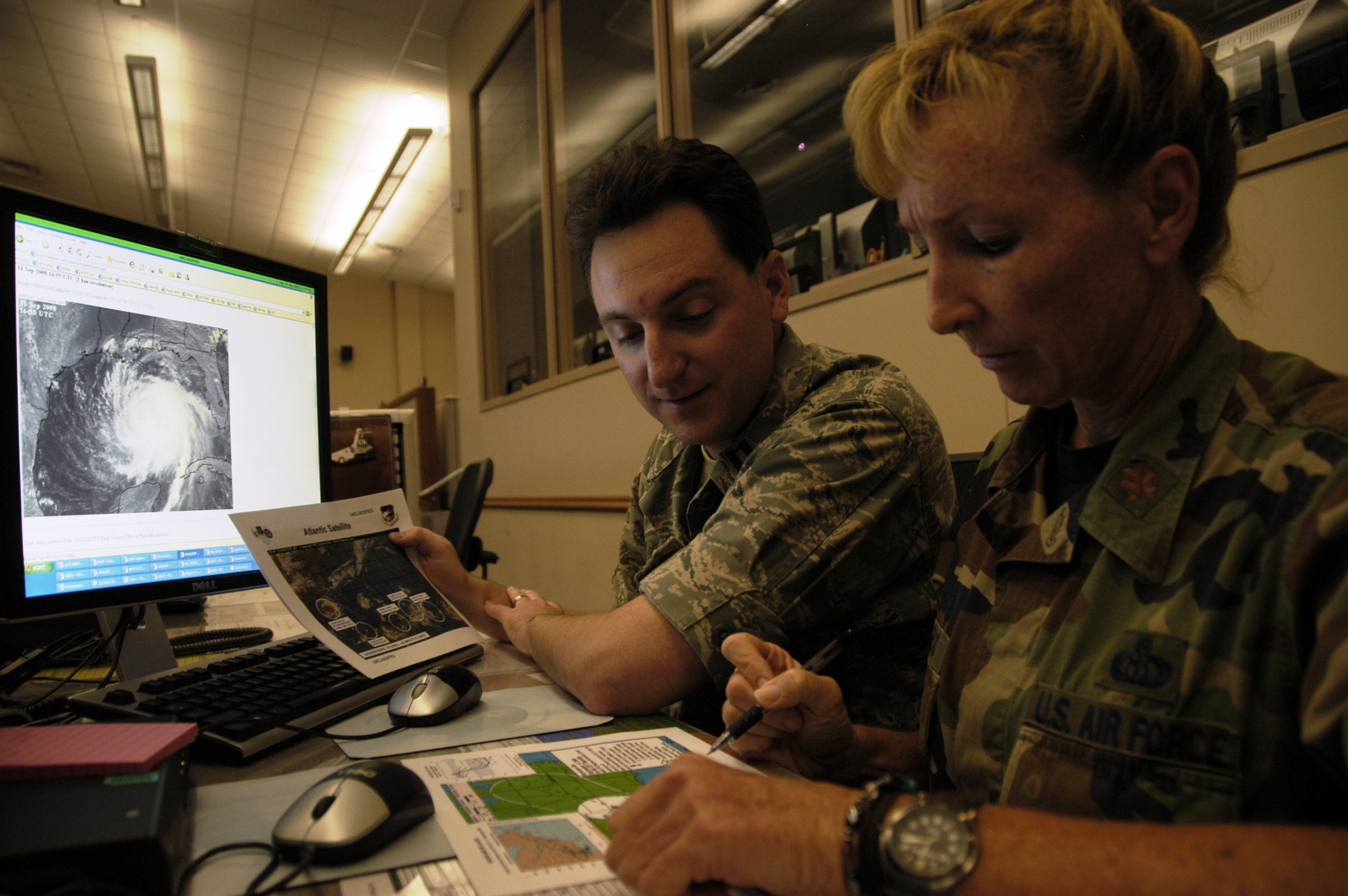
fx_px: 1010
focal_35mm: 27
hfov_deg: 67.4
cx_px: 674
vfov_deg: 47.8
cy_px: 448
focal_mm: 18
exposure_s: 1/30
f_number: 3.5
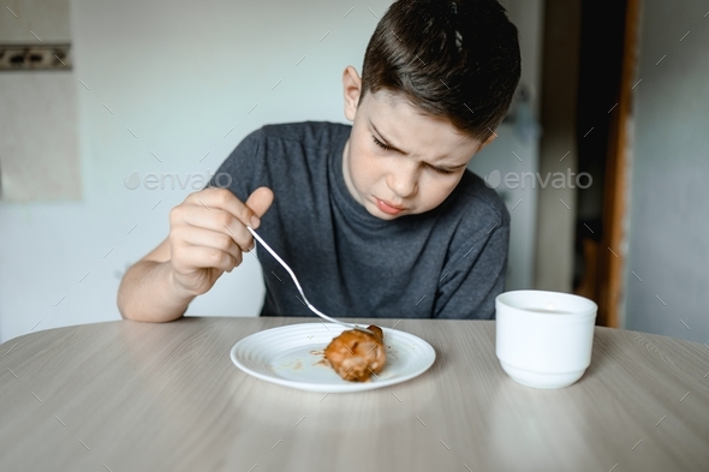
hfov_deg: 54.4
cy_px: 236
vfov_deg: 37.8
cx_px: 354
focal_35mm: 35
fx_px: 689
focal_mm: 35
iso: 200
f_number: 1.8
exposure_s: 1/250
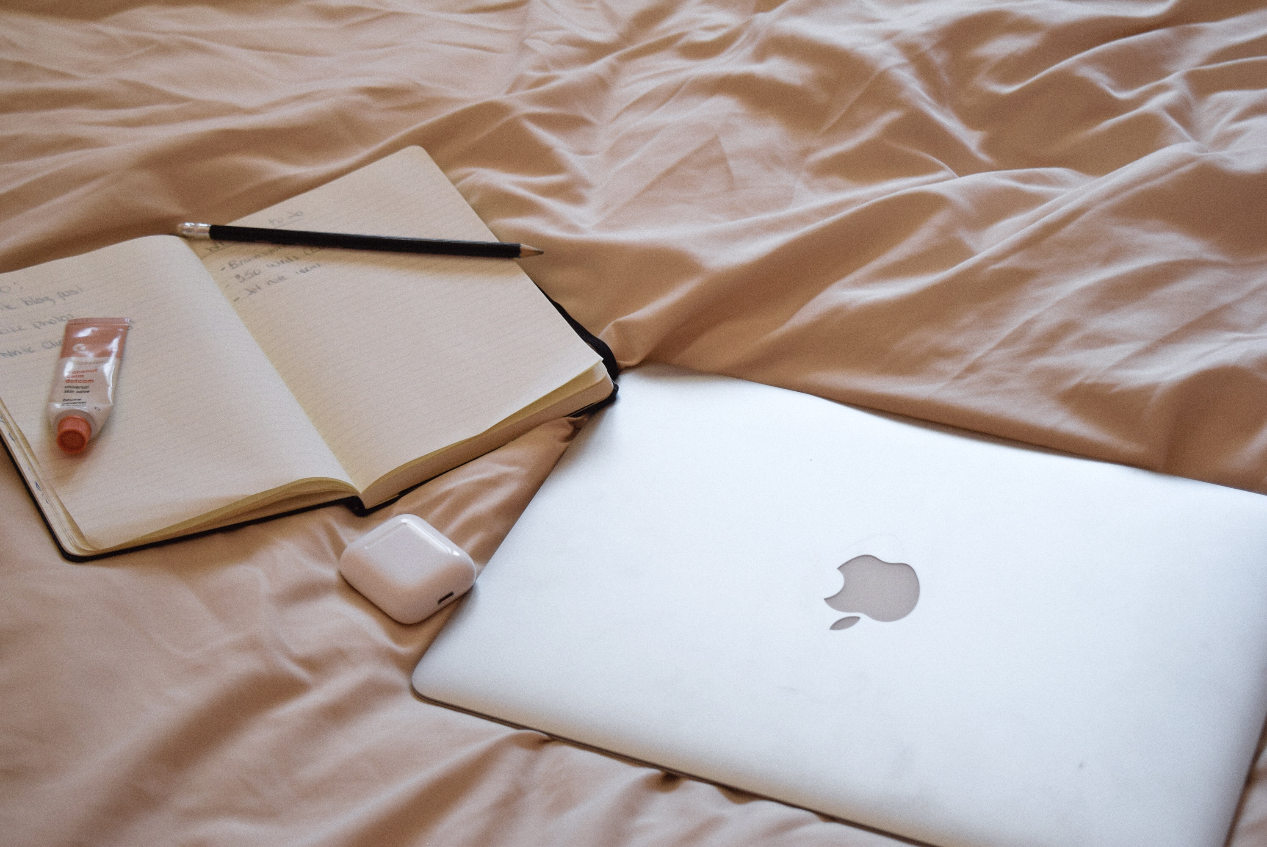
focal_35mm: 68
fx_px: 2377
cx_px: 634
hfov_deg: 29.8
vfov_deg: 20.2
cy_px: 424
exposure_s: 1/60
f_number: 5
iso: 400
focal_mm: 45
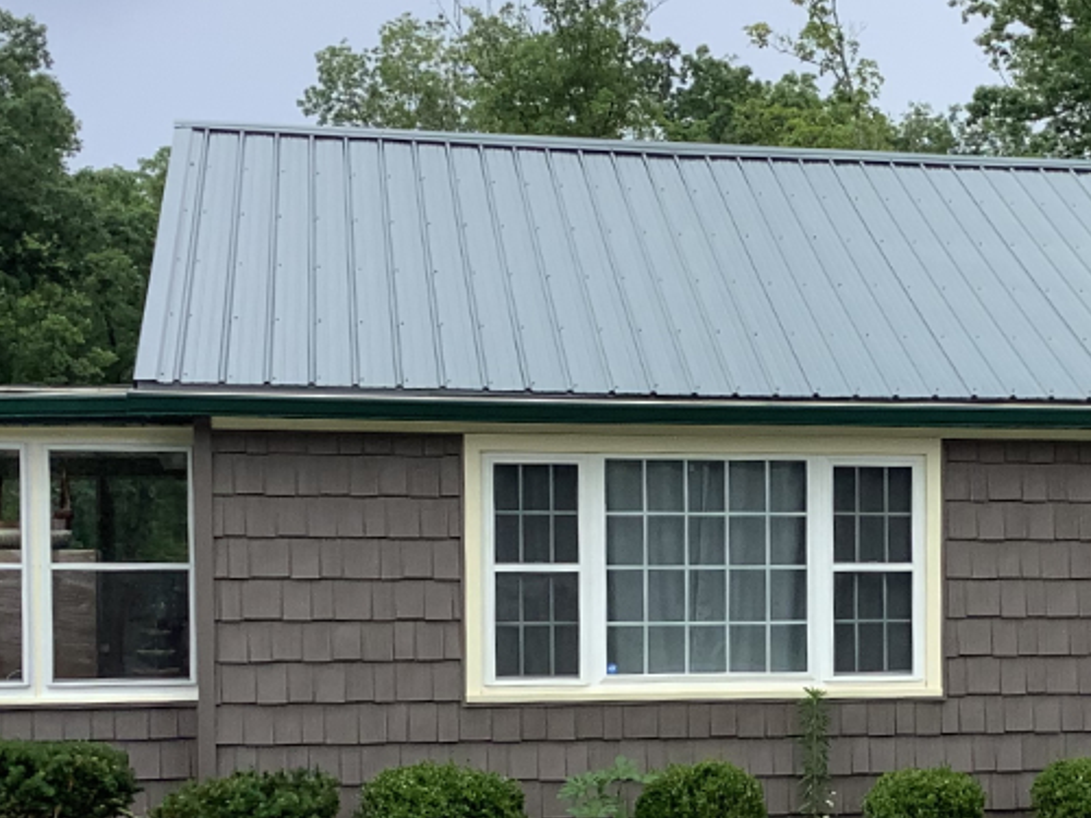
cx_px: 1019
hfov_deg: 29.7
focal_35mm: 62
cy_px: 572
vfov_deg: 23.5
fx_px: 1954
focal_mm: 3.3
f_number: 2.4
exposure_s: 1/543
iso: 25
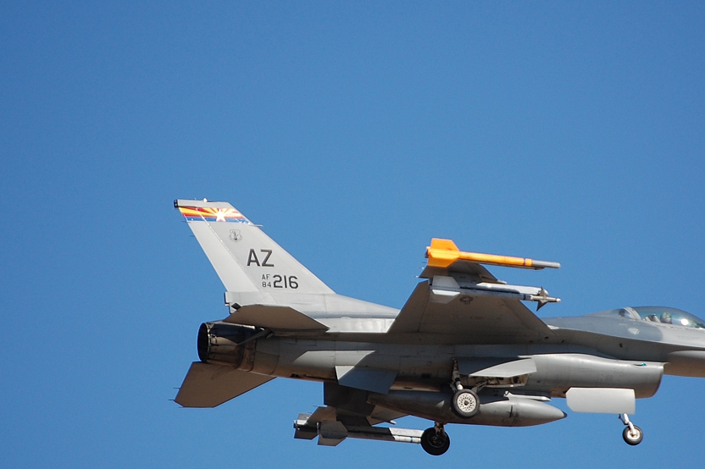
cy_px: 291
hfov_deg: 3.8
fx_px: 10609
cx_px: 418
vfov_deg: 2.5
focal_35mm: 542
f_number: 5.6
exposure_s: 1/1000
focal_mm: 200
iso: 200
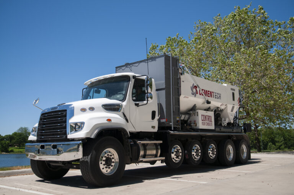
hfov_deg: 55.2
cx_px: 147
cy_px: 98
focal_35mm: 34
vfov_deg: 38.3
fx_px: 281
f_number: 2.8
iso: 250
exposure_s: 1/5000
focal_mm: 23
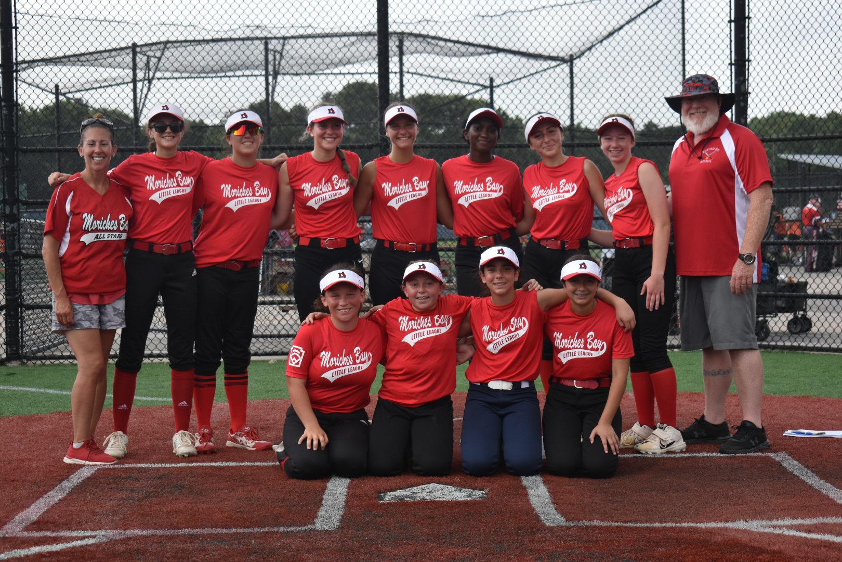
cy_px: 281
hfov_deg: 27.0
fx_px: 1754
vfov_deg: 18.2
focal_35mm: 75
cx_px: 421
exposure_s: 1/1250
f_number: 5.6
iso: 400
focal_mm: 50
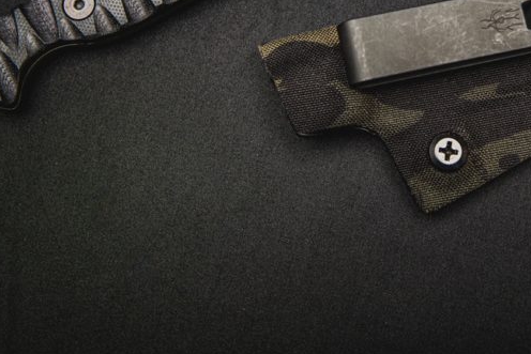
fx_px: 1166
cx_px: 376
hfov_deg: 25.5
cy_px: 21
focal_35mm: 79
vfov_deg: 17.0
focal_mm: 40
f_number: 5.6
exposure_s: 1/100
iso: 160
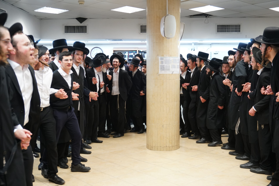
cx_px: 140
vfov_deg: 33.0
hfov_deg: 47.9
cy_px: 93
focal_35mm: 40
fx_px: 314
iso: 1000
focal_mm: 27
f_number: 4.5
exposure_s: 1/60
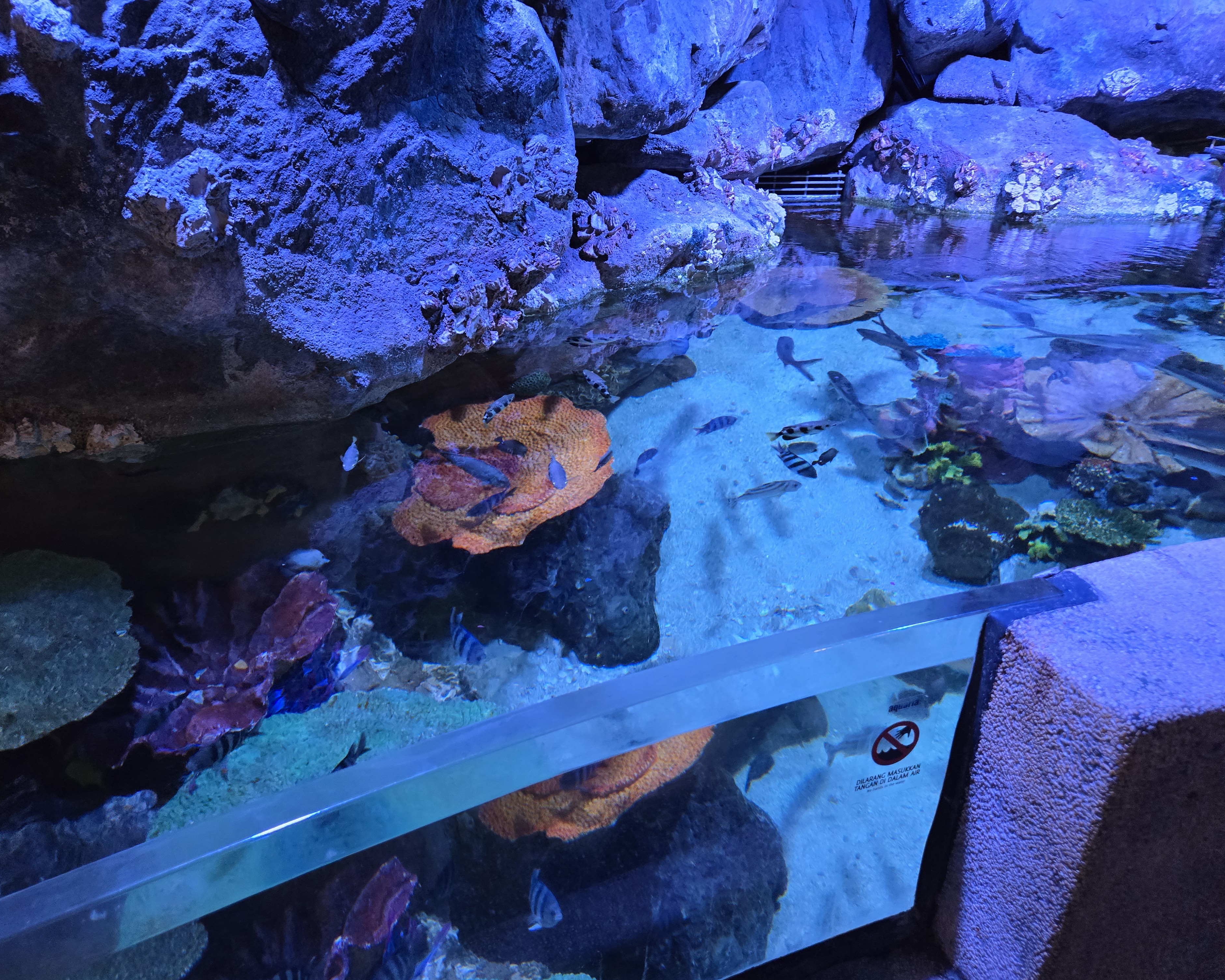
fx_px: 870
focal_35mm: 24
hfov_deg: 70.2
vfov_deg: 58.8
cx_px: 580
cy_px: 491
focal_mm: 5.4
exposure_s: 1/100
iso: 640
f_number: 1.8
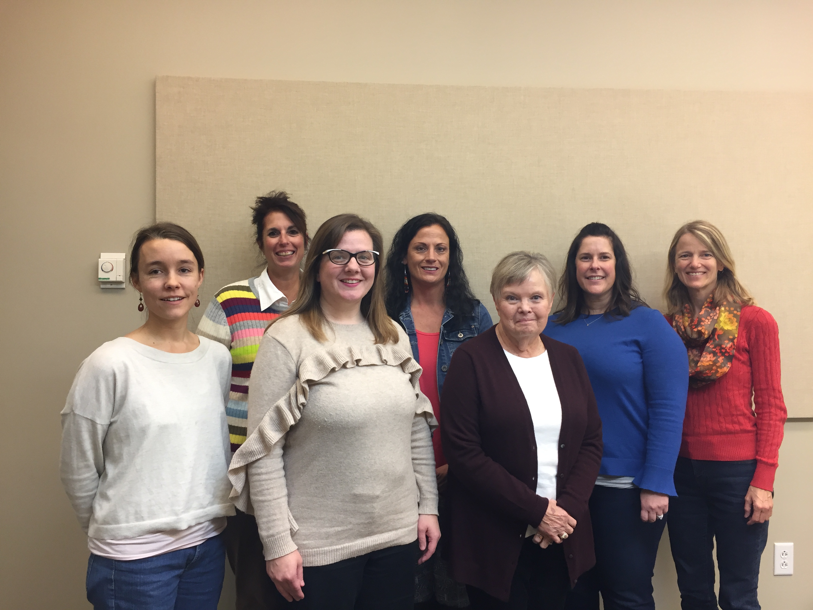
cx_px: 406
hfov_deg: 61.7
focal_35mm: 29
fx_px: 681
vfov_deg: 48.2
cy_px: 305
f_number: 2.2
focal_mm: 4.15
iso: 64
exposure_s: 1/30
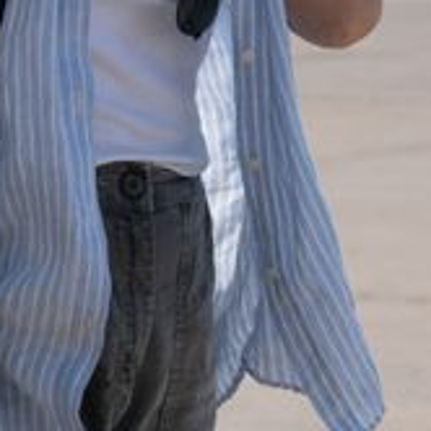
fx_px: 3423
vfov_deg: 7.2
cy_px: -38
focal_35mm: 243
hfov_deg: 7.2
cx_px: 65
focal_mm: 49
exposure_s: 1/800
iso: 200
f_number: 4.5
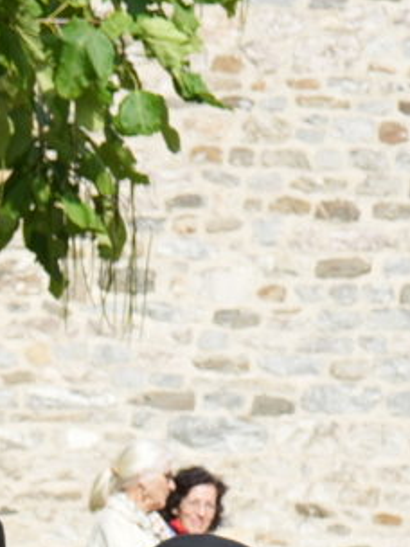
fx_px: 6554
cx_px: -726
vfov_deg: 4.7
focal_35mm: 415
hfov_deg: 3.5
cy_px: 847
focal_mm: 43
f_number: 5.6
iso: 100
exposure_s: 1/250
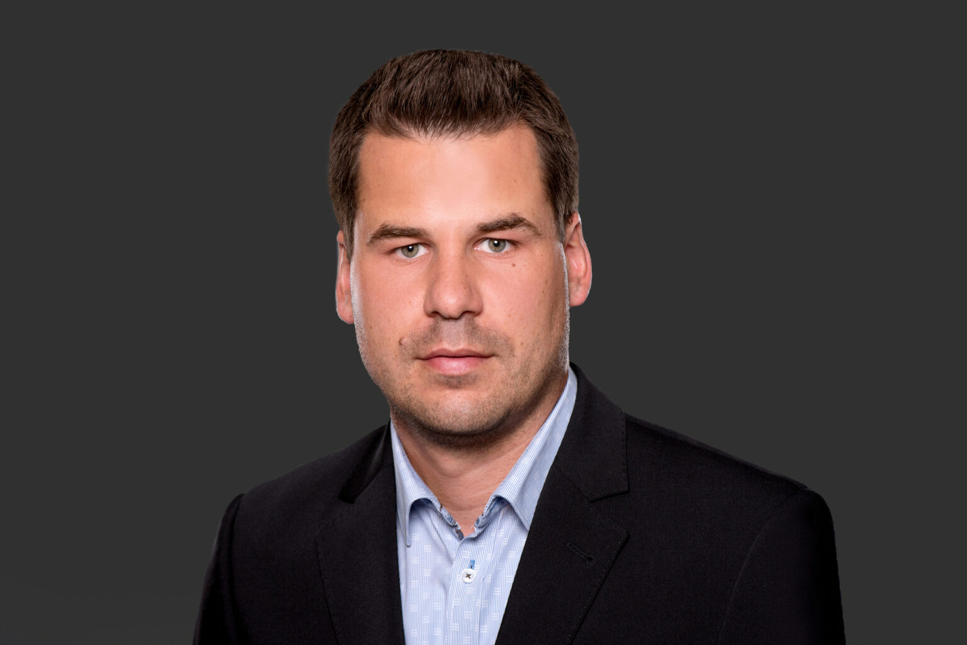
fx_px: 2821
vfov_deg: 13.0
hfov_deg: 19.5
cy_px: 322
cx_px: 484
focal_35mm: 105
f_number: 9
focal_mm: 105
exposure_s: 1/100
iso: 200
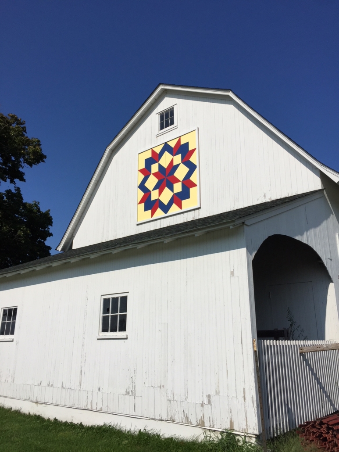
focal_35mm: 29
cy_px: 226
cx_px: 170
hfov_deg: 48.2
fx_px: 379
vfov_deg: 61.6
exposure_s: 1/4950
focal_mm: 4.15
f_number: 2.2
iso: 32
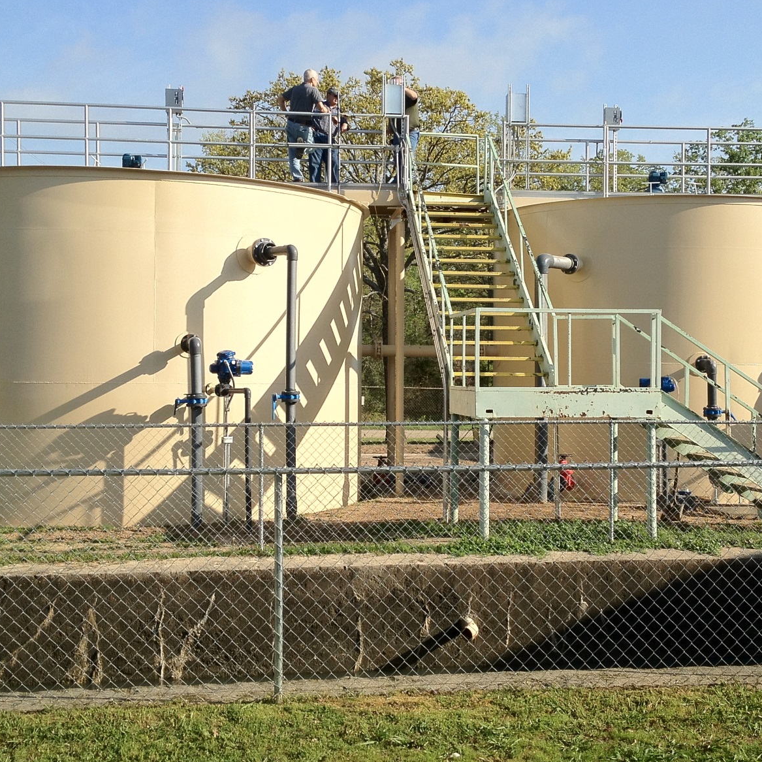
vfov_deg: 32.2
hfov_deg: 32.2
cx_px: 425
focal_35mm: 53
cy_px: 351
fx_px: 1320
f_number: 2.4
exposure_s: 1/1346
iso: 64
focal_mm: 4.28
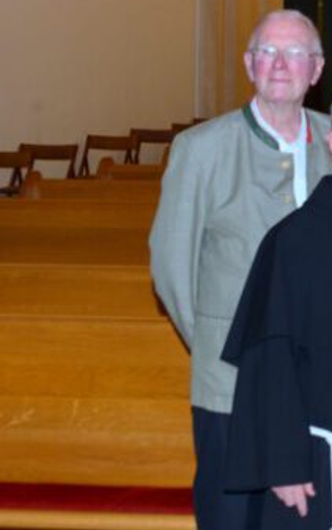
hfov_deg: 10.5
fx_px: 1590
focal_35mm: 110
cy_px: 29
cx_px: 758
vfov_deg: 18.5
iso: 400
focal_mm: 28
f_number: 5.6
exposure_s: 1/60
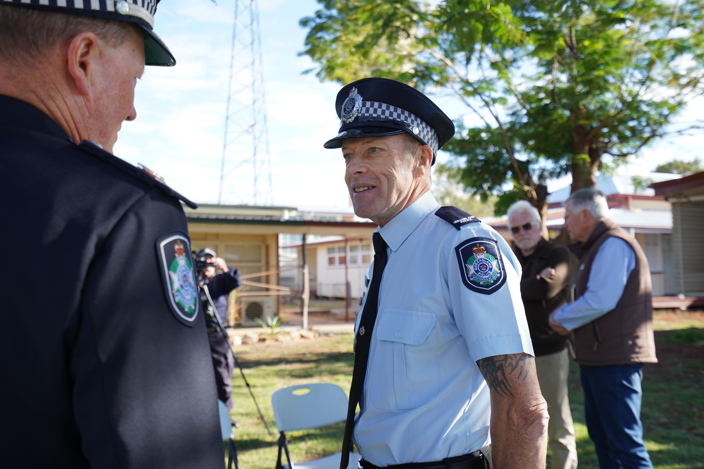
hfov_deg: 54.4
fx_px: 684
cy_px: 234
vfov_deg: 37.8
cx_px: 352
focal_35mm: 35
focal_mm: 35
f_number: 4.5
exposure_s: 1/160
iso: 100
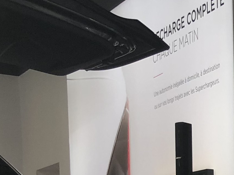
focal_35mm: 132
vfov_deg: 10.3
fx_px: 892
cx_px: 458
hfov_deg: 13.1
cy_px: 350
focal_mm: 4
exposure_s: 1/97
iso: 32
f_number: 1.8
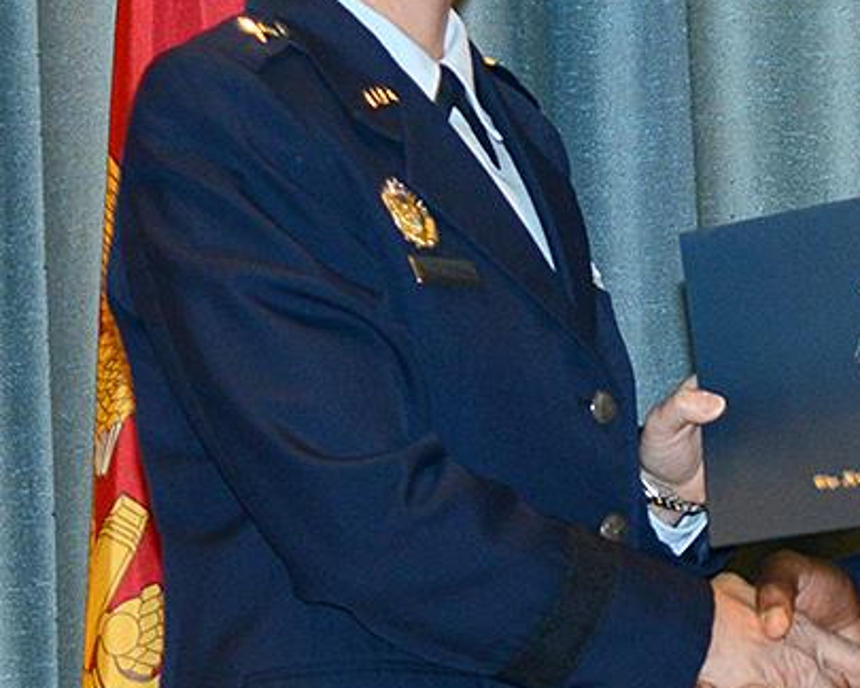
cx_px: 994
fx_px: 8272
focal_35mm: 325
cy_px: 6
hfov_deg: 5.9
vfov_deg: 4.8
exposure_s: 1/80
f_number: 4
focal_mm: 78
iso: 1250
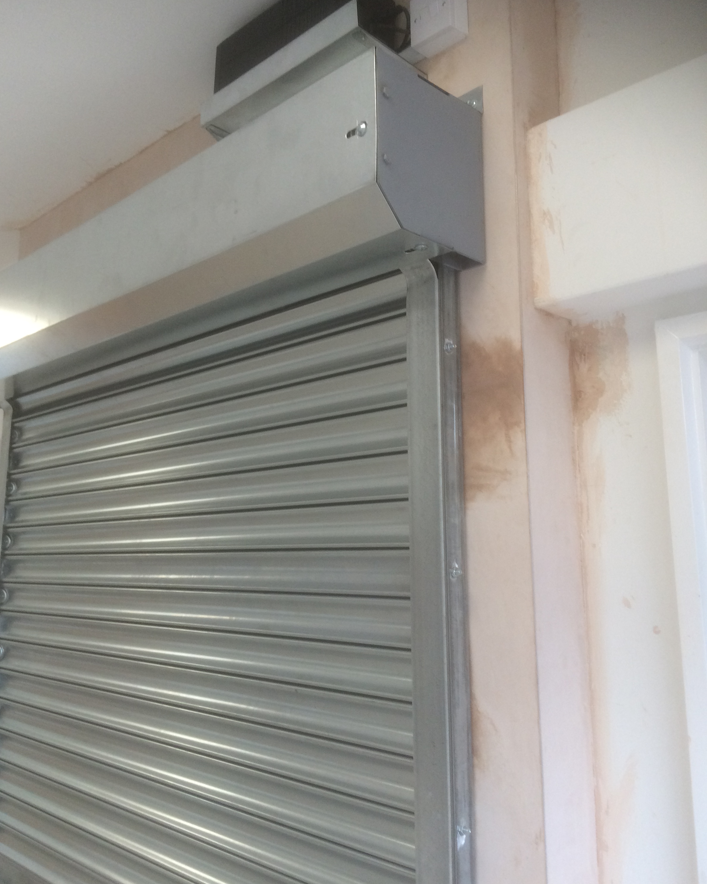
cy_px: 411
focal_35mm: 31
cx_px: 345
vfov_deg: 57.1
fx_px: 811
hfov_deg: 47.1
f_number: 2.2
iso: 64
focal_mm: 4.15
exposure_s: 1/100
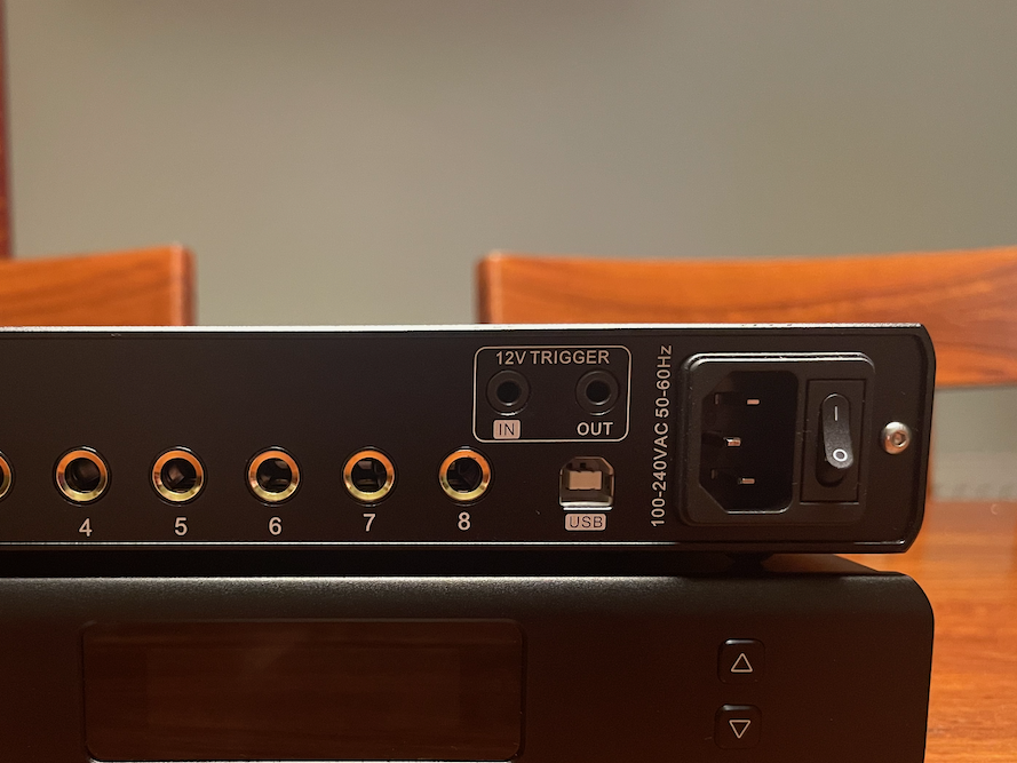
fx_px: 1058
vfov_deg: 39.0
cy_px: 538
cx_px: 326
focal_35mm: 36
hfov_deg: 50.3
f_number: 1.6
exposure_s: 1/25
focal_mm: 5.1
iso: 640
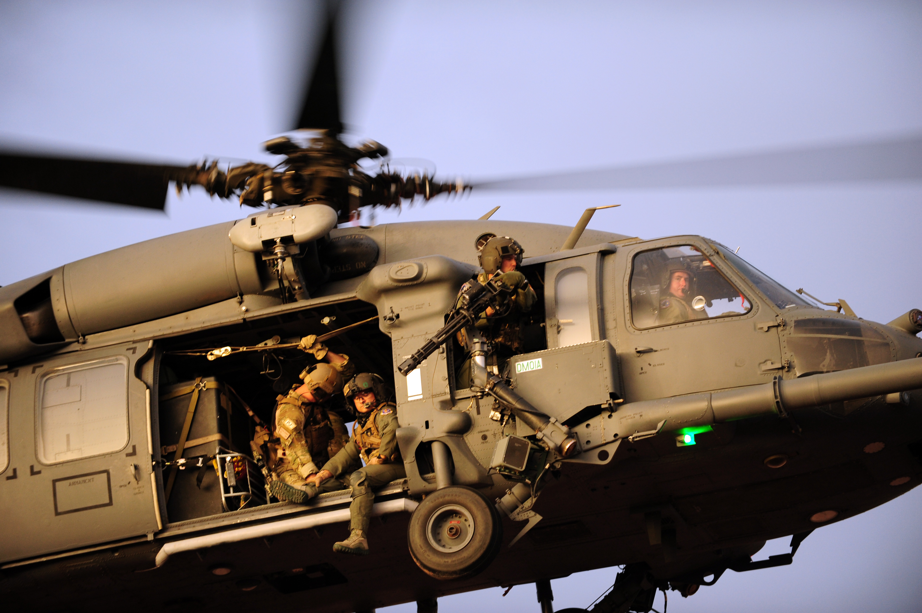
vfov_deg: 6.9
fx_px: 5119
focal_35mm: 200
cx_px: 461
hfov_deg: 10.3
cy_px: 306
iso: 1000
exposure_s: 1/125
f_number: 2.8
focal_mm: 200
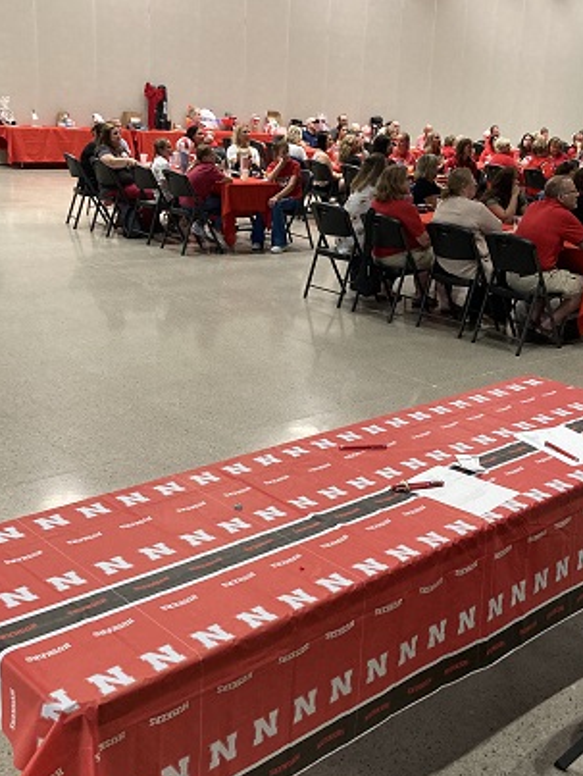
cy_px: 394
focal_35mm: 42
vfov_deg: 44.8
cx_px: 366
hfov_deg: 34.2
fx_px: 942
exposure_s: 1/60
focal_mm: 3.99
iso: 250
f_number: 1.8
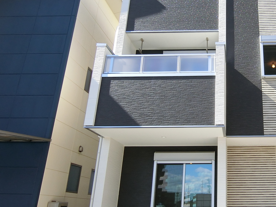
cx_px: 234
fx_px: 295
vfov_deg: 38.7
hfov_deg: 46.5
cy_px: 106
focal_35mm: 37
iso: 125
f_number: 2.7
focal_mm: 4.06
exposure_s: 1/1000
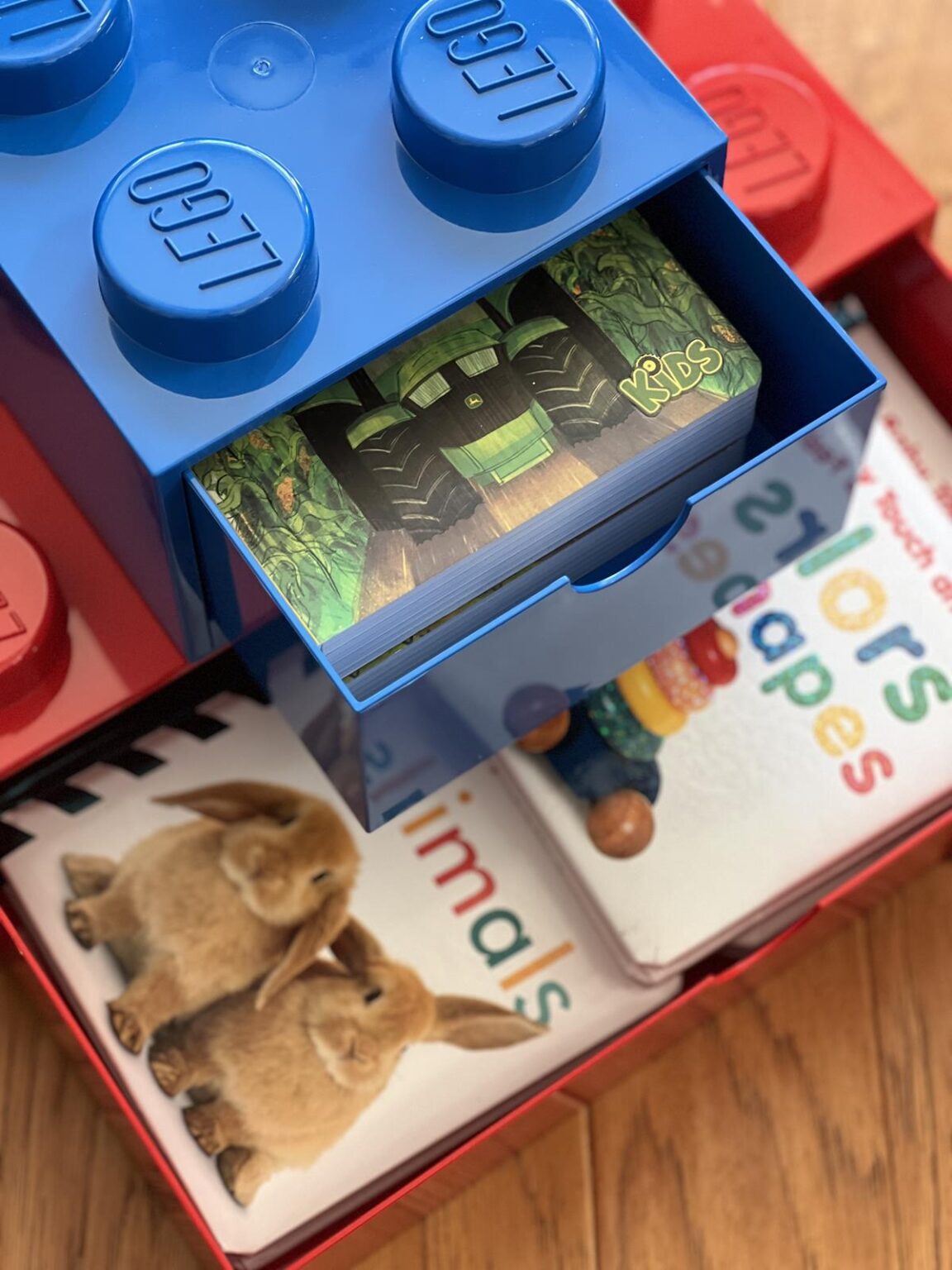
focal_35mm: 77
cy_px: 635
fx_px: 2824
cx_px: 476
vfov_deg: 25.3
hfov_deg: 19.1
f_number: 2.8
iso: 250
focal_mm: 9
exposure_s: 1/40
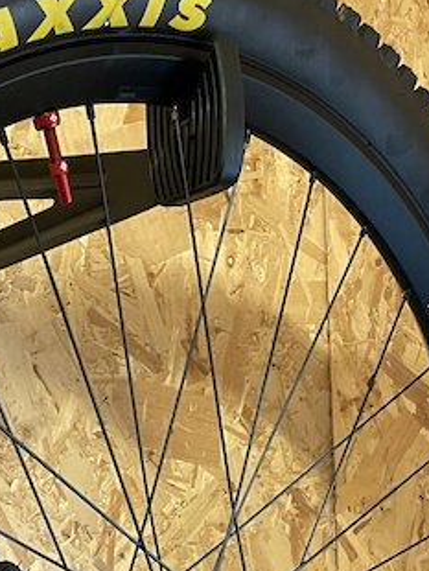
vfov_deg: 26.8
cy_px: 613
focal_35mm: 67
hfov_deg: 21.7
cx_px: 88
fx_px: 1106
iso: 400
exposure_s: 1/50
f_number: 1.6
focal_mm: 4.2
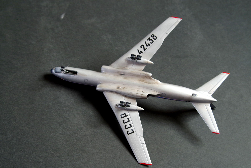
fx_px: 467
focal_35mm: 67
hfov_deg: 30.1
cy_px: 84
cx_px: 126
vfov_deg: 20.3
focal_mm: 45
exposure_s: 1/4
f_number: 8
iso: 400
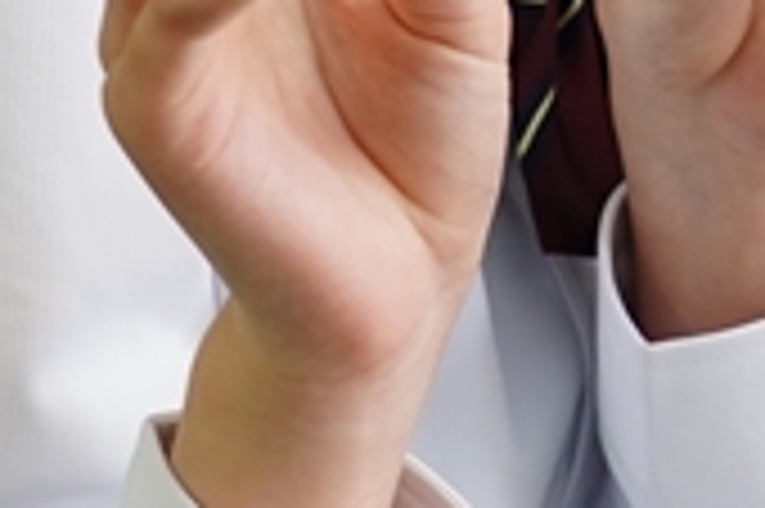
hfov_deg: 5.7
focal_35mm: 361
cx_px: 940
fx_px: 7664
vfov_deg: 3.8
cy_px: -70
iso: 500
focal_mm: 48
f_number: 4
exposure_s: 1/60
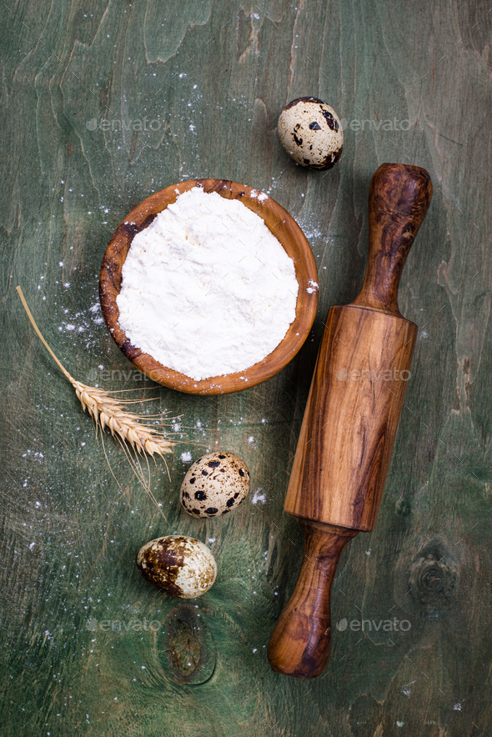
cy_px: 368
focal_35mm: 50
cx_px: 246
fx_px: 1024
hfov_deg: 27.0
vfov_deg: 39.6
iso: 100
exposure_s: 1/125
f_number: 10
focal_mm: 50
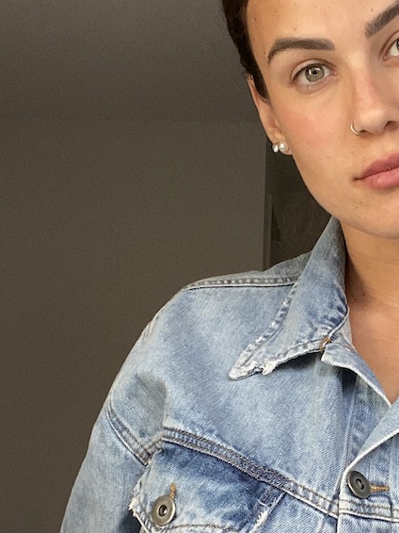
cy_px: 370
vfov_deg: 27.6
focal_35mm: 70
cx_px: 335
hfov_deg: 20.7
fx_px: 1077
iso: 100
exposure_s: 1/83
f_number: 2.2
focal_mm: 2.71
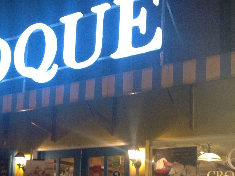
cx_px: 68
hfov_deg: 29.5
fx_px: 441
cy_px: 144
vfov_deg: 22.2
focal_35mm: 65
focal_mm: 4.28
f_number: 2.4
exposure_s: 1/15
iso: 400
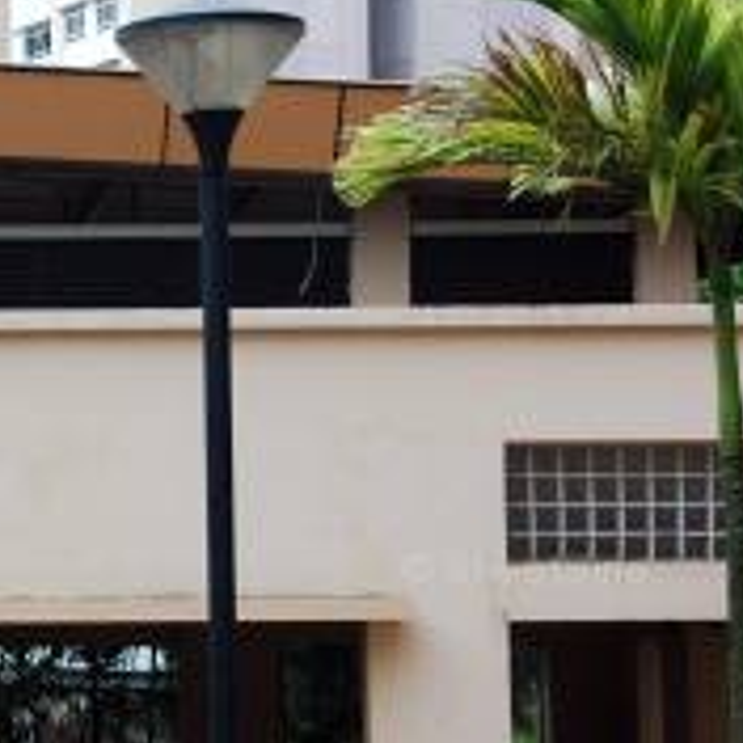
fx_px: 3278
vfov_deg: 12.9
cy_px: 475
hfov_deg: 12.6
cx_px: -127
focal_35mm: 135
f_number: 5.6
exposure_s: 1/400
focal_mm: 34
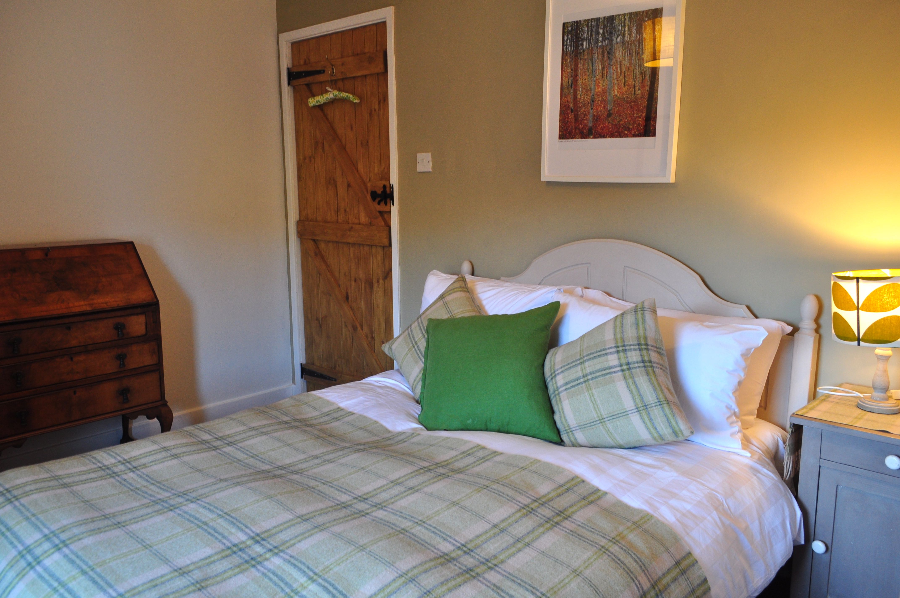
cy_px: 299
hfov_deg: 67.4
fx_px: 674
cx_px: 450
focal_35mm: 27
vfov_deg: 47.8
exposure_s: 1/15
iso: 450
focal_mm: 18
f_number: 6.3
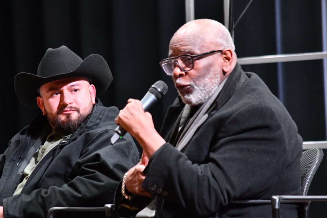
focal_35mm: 390
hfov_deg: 5.3
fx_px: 3542
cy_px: 106
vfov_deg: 3.5
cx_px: 154
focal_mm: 240
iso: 2500
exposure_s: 1/80
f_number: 5.3
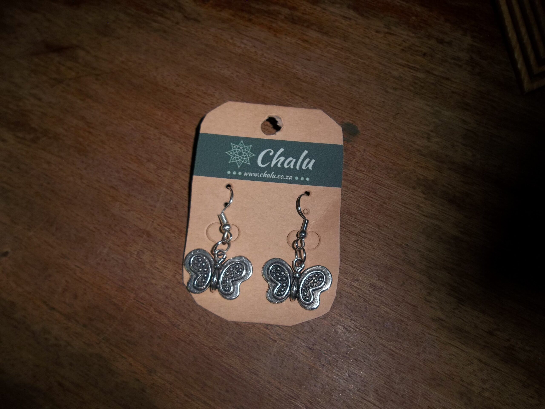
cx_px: 272
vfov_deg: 51.4
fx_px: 425
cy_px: 204
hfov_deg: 65.3
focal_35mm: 27
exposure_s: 1/30
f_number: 3.5
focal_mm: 4.9
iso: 80
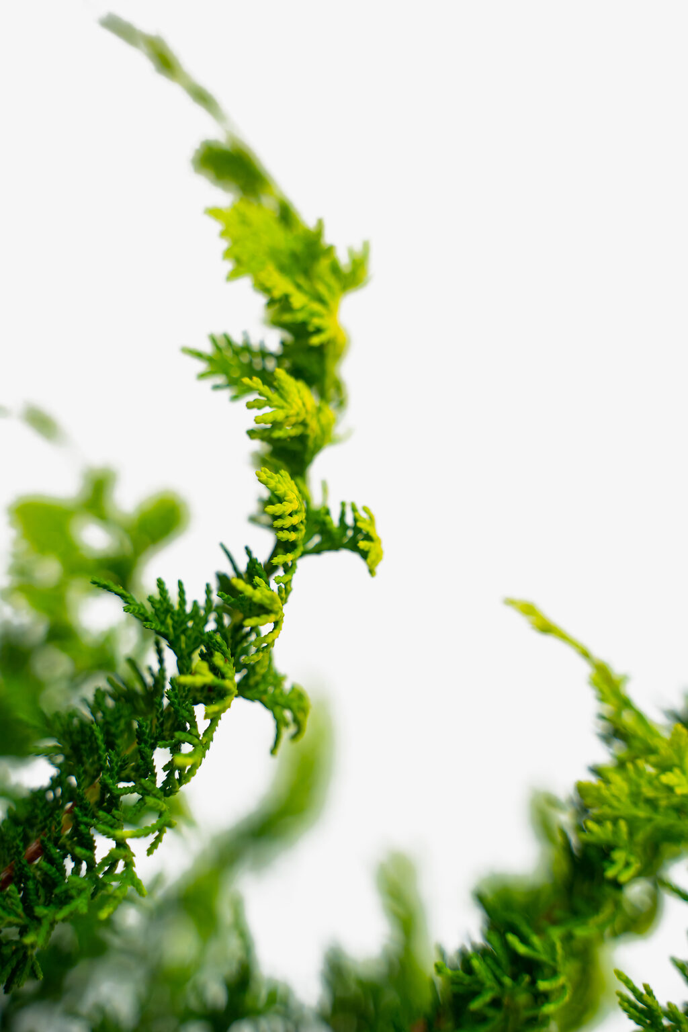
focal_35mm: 75
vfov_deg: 27.0
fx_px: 2150
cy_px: 516
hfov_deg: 18.2
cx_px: 344
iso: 800
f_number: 3.5
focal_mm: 75
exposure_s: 1/400
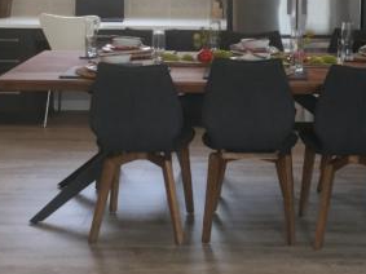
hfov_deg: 21.3
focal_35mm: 92
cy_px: 59
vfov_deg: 16.0
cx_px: 238
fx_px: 972
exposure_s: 1/30
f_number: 2.4
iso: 32
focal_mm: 3.3
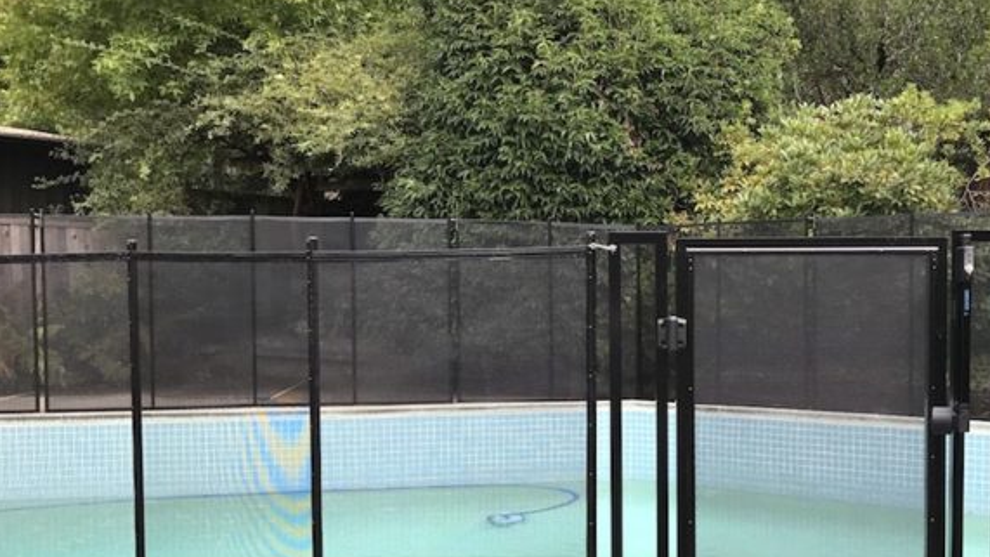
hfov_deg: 48.6
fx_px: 1076
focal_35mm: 41
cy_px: 356
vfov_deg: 28.9
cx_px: 659
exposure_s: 1/512
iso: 20
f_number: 1.8
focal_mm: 3.99
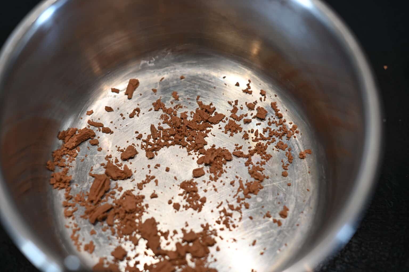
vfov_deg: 27.0
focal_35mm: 50
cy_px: 136
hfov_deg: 39.6
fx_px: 568
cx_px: 204
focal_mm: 50
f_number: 2.8
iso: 900
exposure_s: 1/125
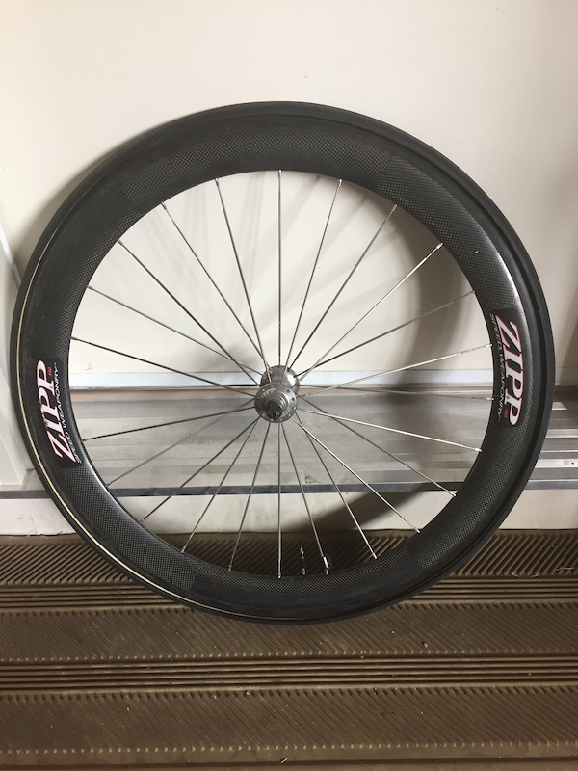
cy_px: 386
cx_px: 289
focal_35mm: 29
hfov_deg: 48.2
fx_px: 646
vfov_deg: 61.7
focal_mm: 4.15
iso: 40
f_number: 2.2
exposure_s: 1/40
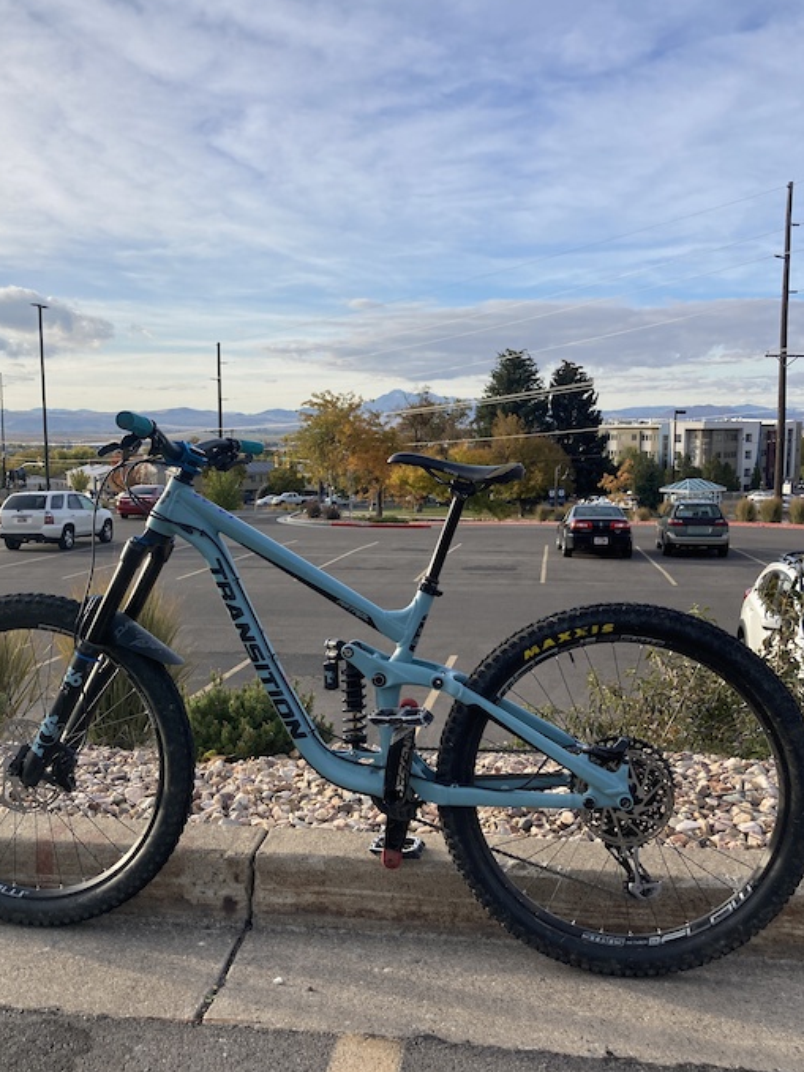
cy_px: 560
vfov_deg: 55.3
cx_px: 355
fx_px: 1022
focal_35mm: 33
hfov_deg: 42.9
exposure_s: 1/1130
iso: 20
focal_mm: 3.99
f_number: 1.8
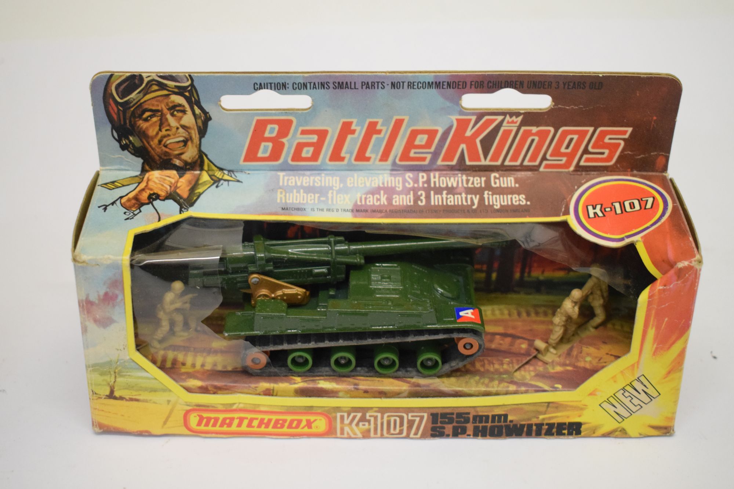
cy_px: 244
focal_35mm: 51
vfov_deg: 26.5
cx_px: 367
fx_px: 1040
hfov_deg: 38.9
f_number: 4.8
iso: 3200
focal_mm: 34
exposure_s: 1/100
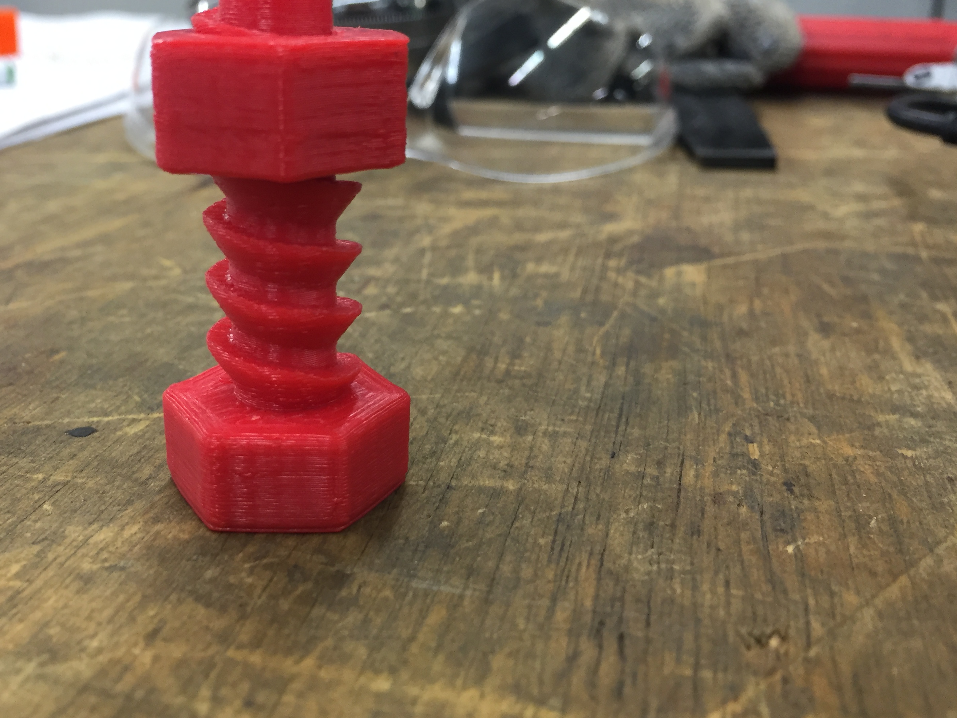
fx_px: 995
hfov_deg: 51.0
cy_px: 301
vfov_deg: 39.6
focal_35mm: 36
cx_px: 375
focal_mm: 4.15
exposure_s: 1/30
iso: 125
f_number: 2.2
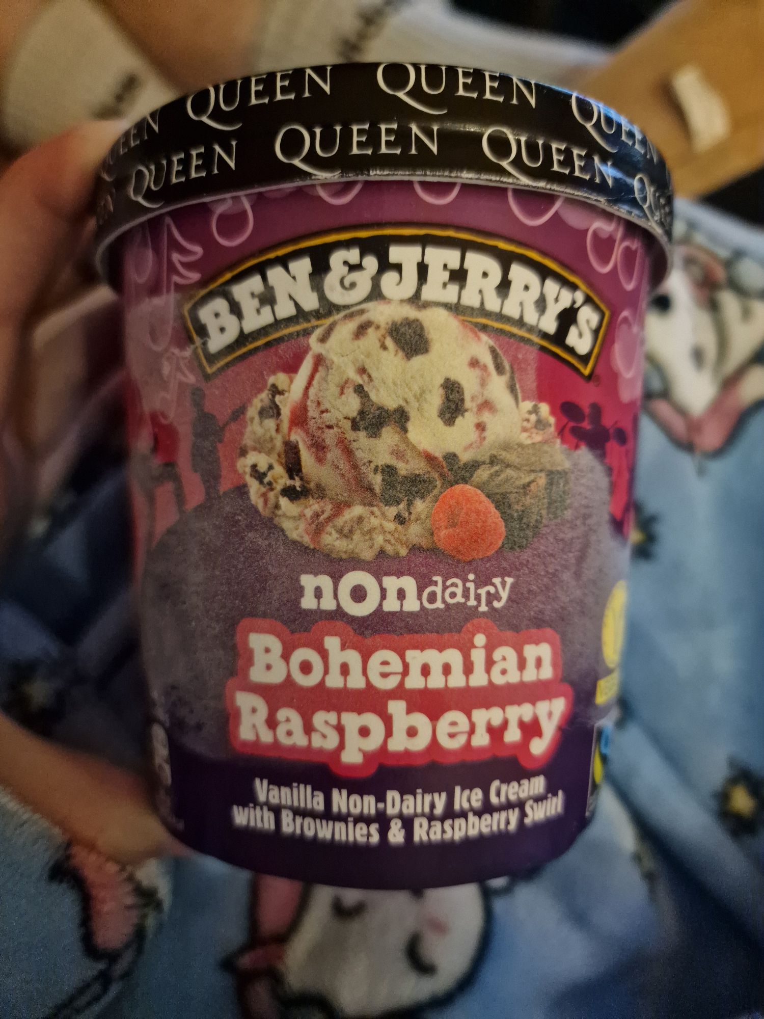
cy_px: 510
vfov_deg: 73.9
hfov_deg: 58.9
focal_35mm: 23
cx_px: 382
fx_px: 677
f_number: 1.8
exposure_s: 1/25
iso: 1000
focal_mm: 6.4
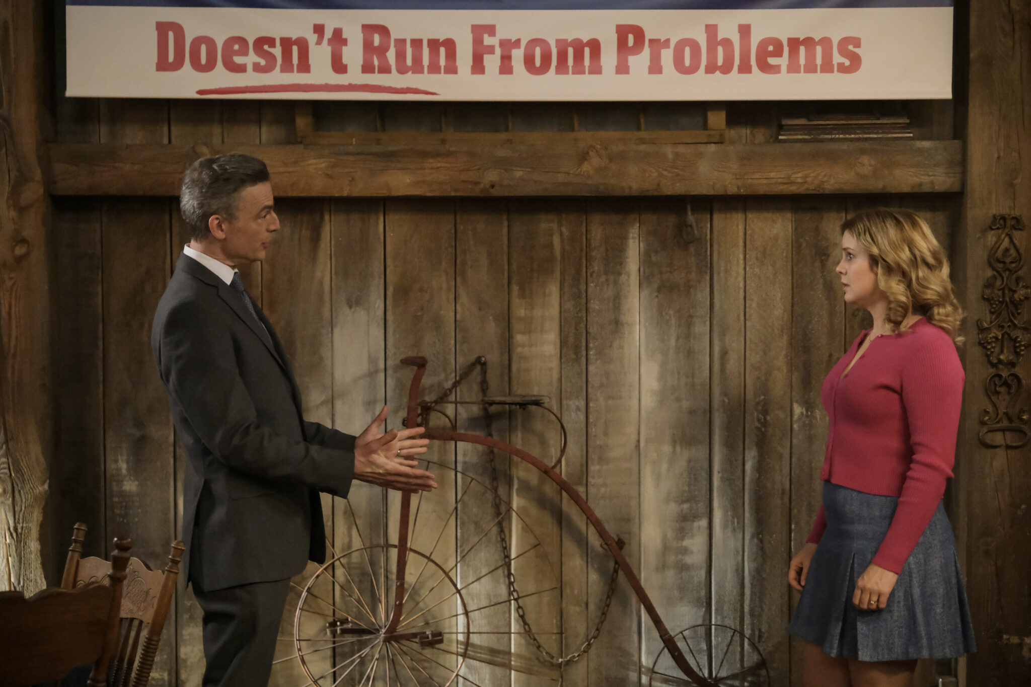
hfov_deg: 28.5
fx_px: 2033
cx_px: 516
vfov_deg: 19.2
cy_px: 344
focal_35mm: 71
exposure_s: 1/100
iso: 6400
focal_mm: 47
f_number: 2.8
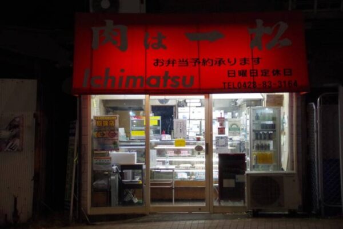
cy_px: 114
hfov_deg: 28.1
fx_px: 686
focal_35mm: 72
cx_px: 172
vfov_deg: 18.9
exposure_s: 1/60
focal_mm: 48
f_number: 4.5
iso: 3200
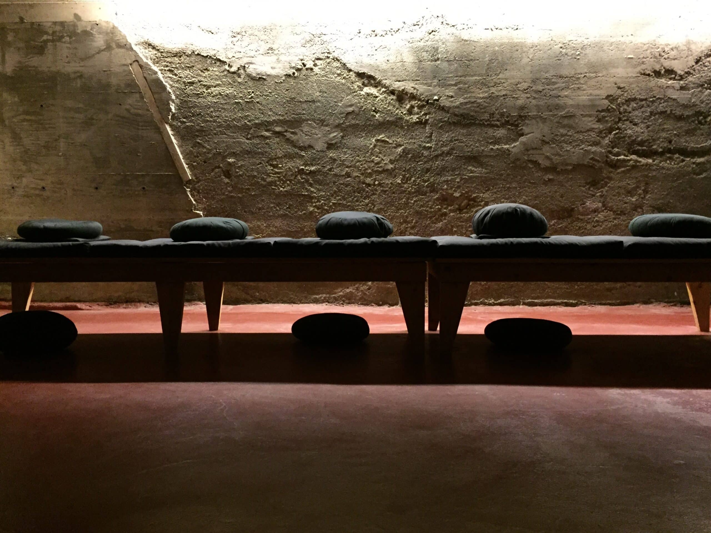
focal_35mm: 29
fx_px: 596
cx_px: 356
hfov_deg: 61.7
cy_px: 266
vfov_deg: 48.2
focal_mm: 4.15
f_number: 2.2
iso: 320
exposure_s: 1/15
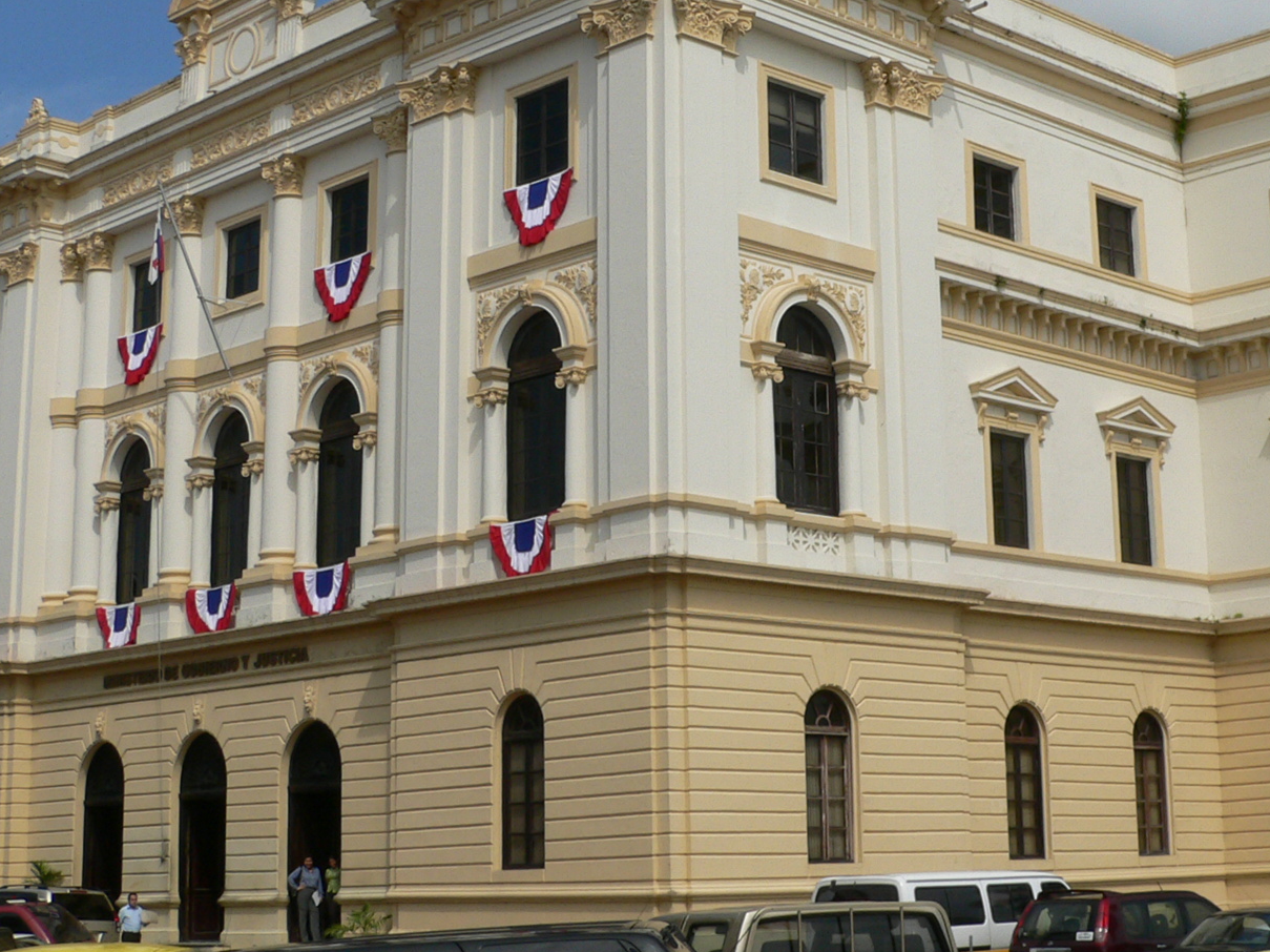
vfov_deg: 23.9
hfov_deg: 31.2
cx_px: 923
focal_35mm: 61
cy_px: 326
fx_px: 2237
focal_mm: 6
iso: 80
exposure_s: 1/640
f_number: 5.6
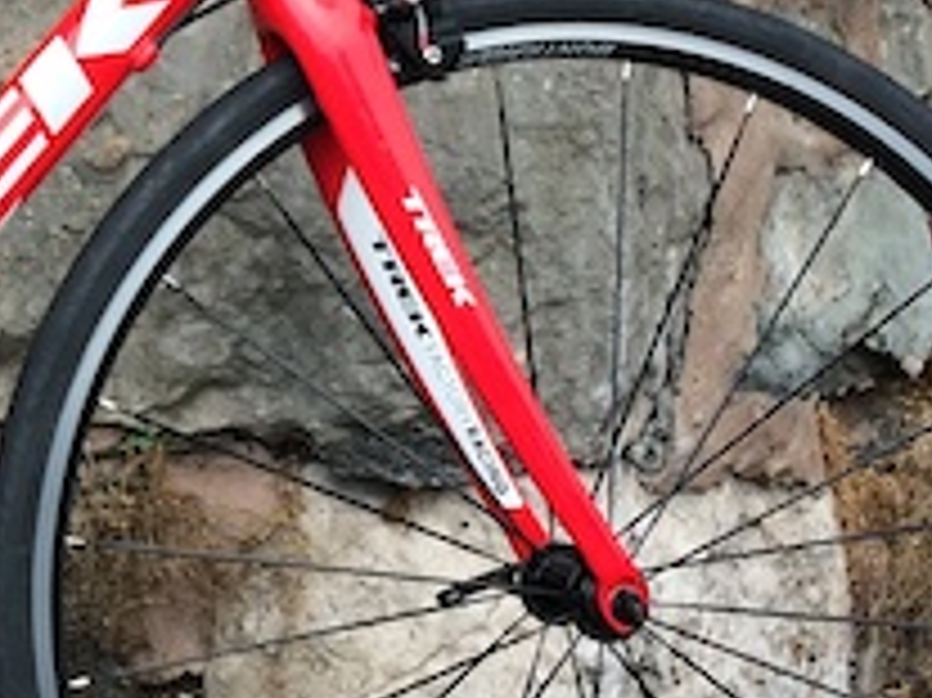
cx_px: -180
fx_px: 3014
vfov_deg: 13.1
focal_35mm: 112
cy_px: 45
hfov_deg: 16.8
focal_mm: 4.15
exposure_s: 1/380
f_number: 2.2
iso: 32
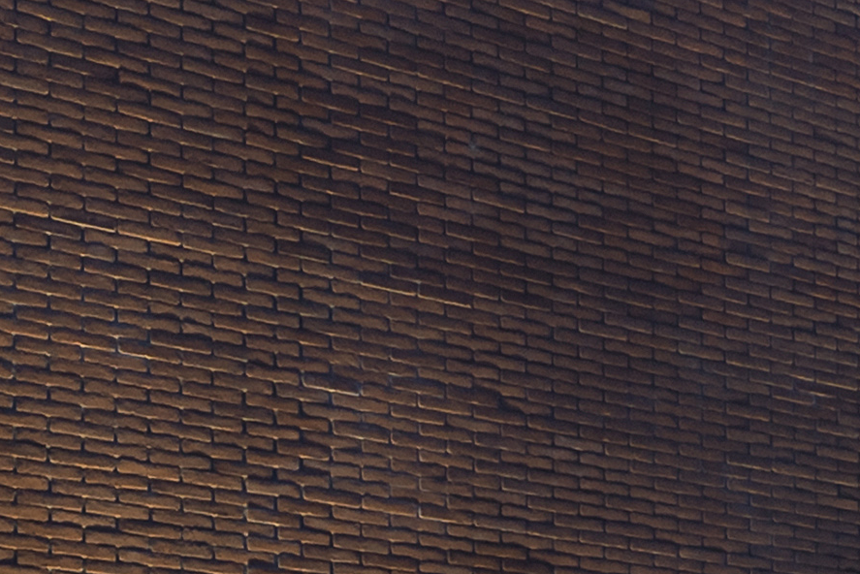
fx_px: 2270
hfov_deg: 16.6
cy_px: 930
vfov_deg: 13.4
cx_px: 1689
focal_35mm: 95
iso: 100
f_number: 7.1
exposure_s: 1.6
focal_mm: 14
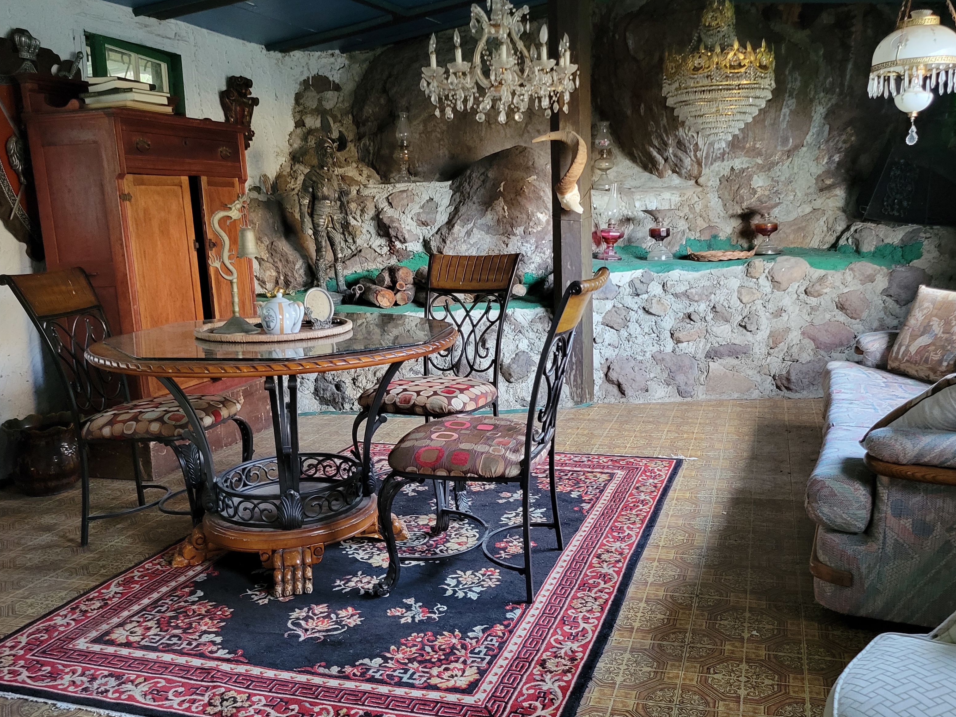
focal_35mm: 32
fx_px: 884
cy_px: 368
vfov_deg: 44.2
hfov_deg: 56.8
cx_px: 506
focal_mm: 5.4
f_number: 1.8
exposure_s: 1/40
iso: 640
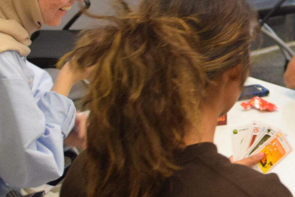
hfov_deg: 17.3
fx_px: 918
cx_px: 369
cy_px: 29
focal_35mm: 112
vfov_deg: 12.2
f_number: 3.8
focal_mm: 22
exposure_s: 1/60
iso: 1100
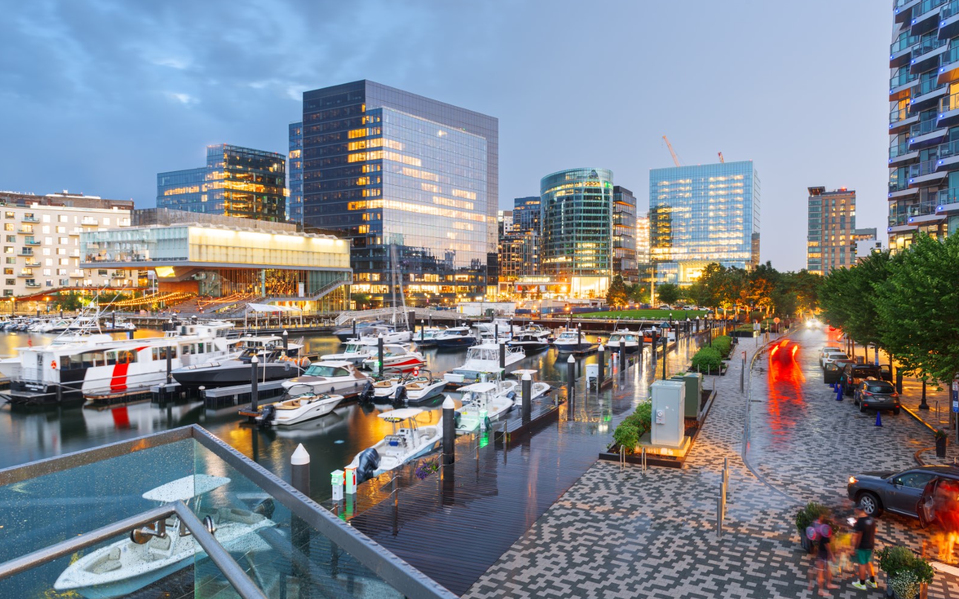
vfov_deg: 49.3
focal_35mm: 25
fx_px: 653
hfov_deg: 72.5
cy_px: 301
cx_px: 478
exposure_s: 13
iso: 64
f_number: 9
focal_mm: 24
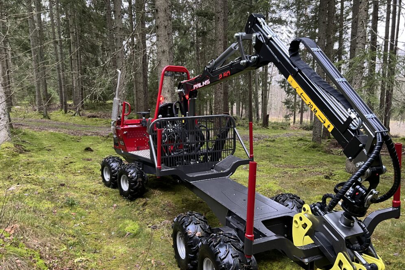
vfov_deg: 46.4
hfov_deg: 65.5
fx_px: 315
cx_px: 201
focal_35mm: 28
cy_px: 144
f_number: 1.5
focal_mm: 5.7
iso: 320
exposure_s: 1/60
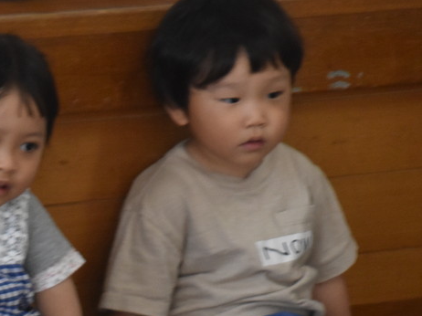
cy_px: 284
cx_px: -60
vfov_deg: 2.9
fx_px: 6168
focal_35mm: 506
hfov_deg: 3.9
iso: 1600
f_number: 6
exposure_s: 1/125
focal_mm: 135
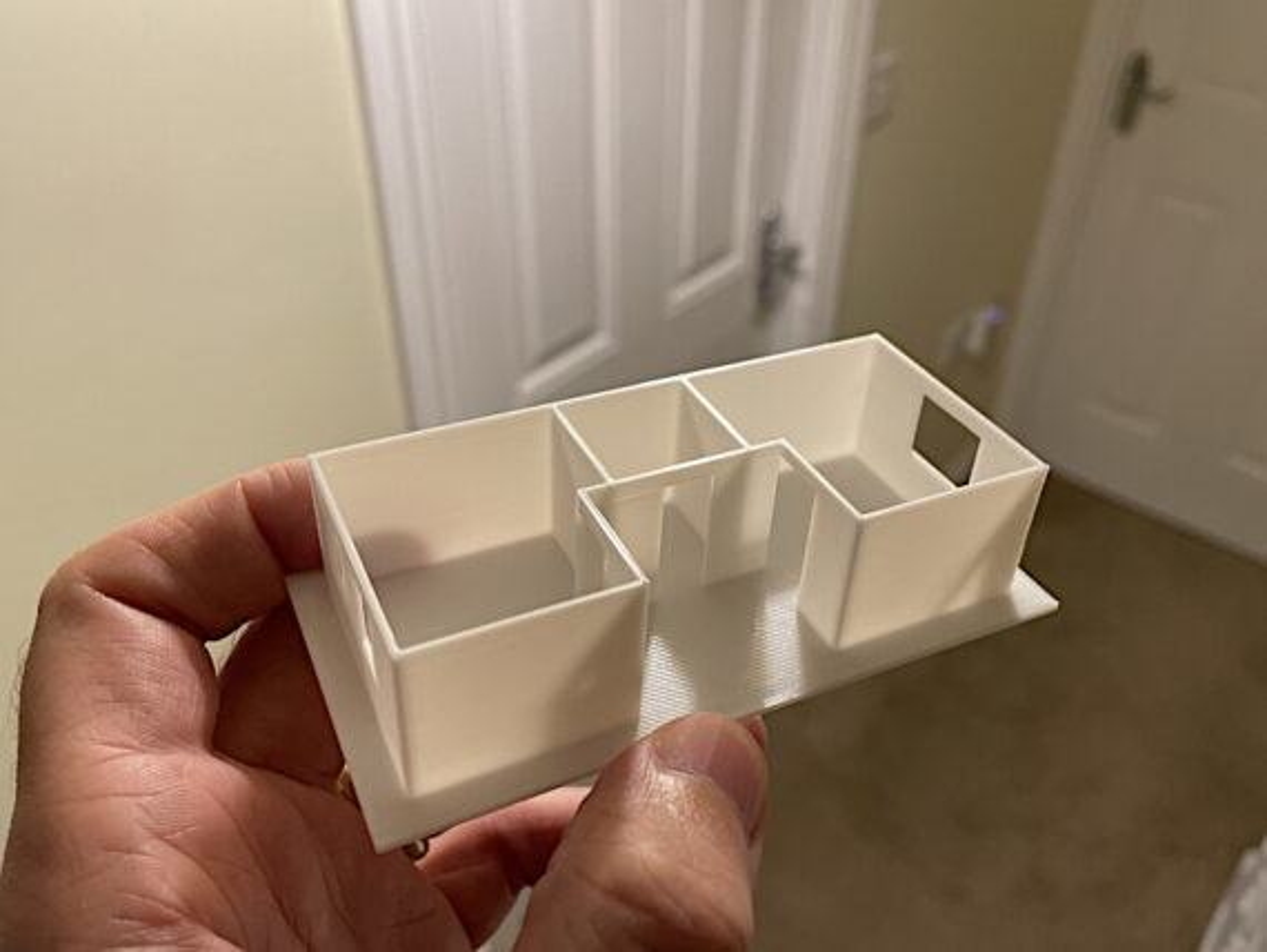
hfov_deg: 67.3
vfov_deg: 53.1
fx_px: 952
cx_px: 634
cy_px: 476
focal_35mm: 26
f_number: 1.6
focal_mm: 4.2
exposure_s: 1/100
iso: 100
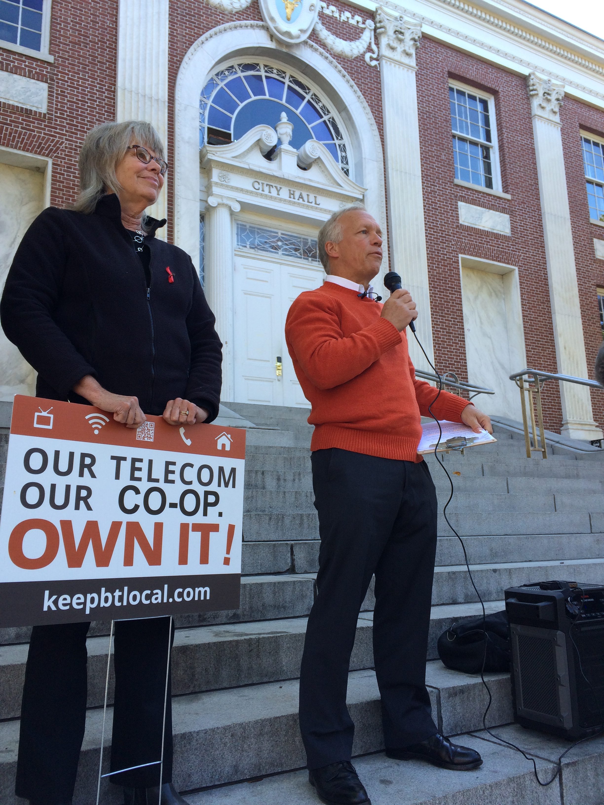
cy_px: 402
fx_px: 675
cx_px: 302
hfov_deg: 48.2
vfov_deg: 61.7
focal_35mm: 29
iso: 32
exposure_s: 1/169
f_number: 2.2
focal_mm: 4.15
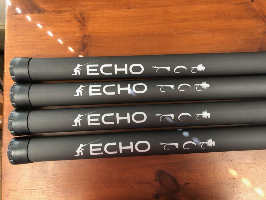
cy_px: 100
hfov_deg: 63.4
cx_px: 133
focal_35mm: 28
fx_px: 215
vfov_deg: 49.7
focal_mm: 4
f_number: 1.8
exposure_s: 1/17
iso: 40
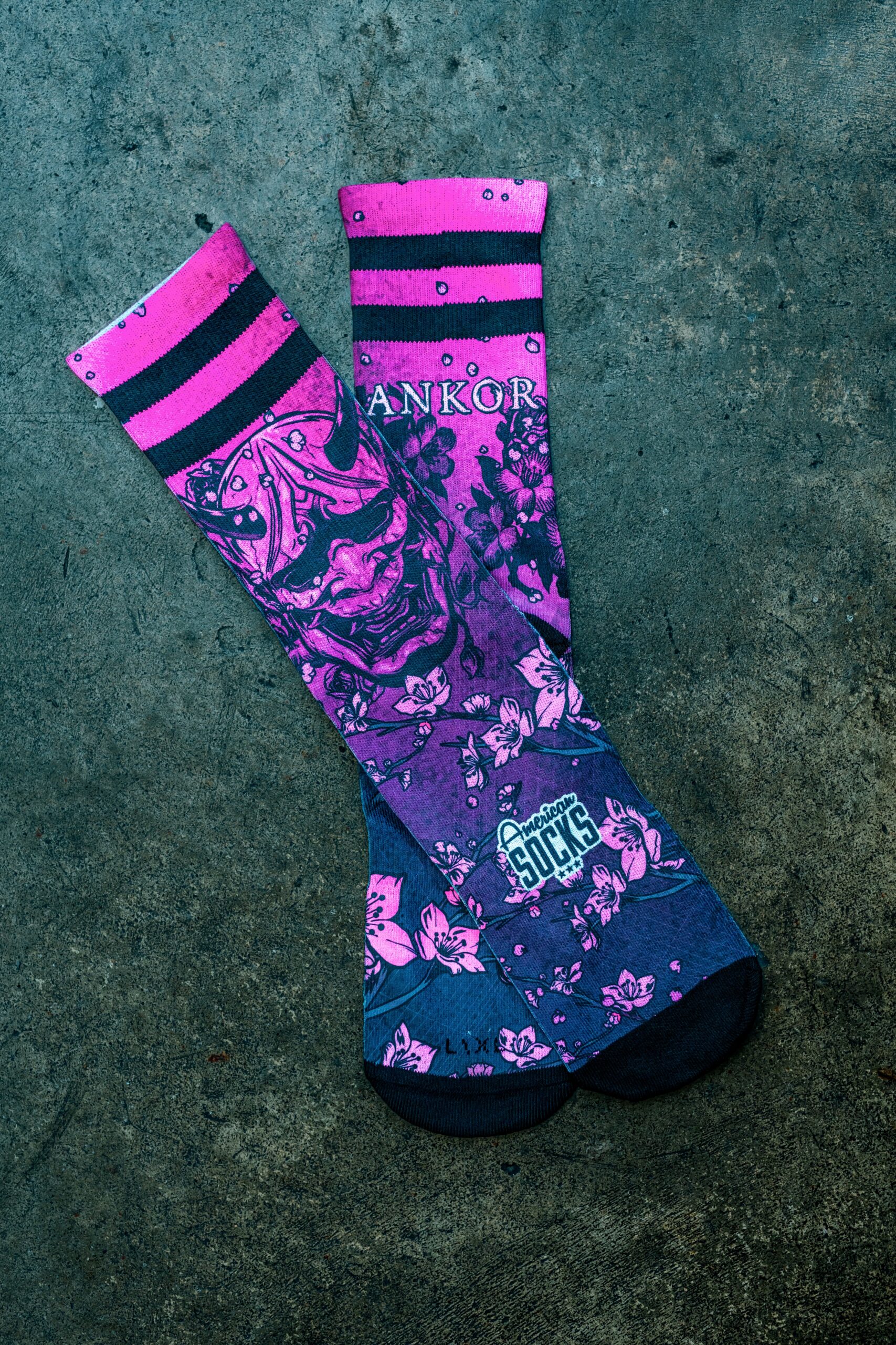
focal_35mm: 50
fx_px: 1866
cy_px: 672
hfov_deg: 27.0
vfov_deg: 39.6
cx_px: 448
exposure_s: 1/125
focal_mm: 50
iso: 400
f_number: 3.2
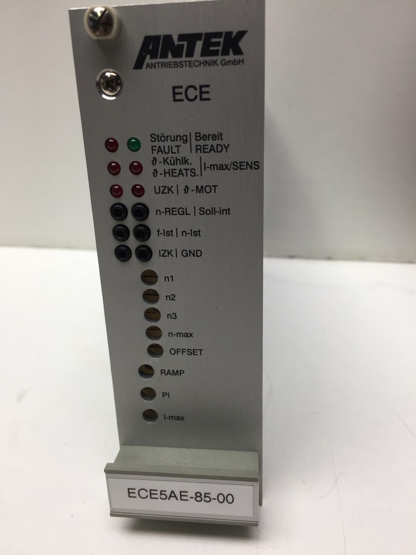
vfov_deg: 61.7
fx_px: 465
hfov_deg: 48.2
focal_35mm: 29
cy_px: 278
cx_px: 208
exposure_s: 1/100
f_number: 2.2
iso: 32
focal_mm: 4.15
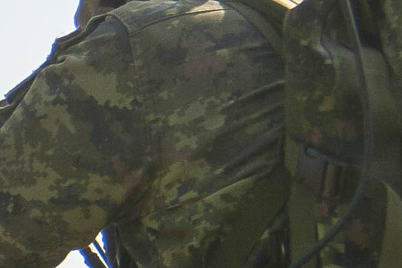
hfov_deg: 10.0
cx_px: -511
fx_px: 2055
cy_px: 374
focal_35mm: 184
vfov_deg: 7.4
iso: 200
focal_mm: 18
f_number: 4.5
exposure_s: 1/2500
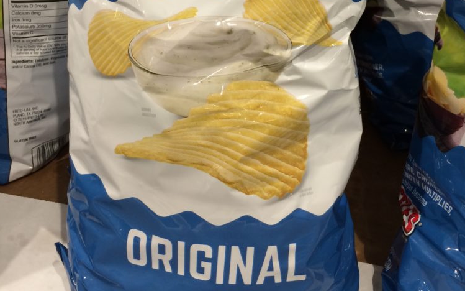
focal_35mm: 42
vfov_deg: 29.6
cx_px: 233
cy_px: 44
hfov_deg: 47.2
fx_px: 532
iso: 64
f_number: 2.2
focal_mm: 4.15
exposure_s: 1/30
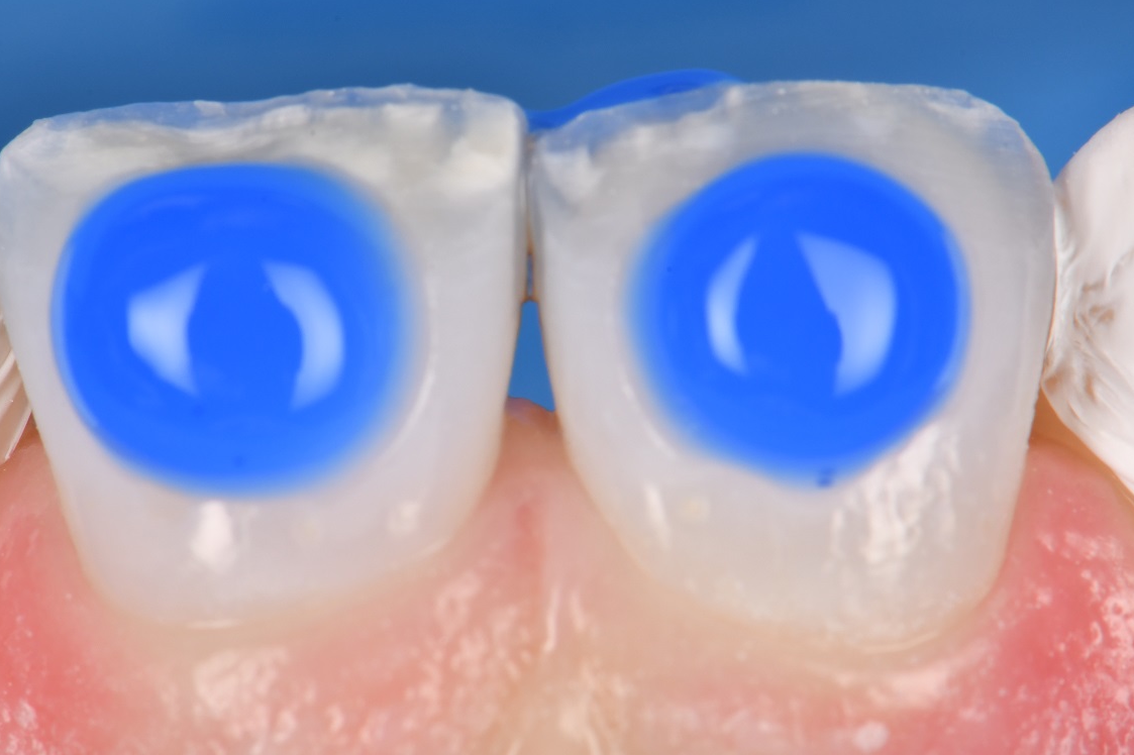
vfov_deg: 7.3
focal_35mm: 189
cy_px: 337
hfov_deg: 10.9
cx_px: 518
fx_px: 5951
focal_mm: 105
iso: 200
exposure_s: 1/200
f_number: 32
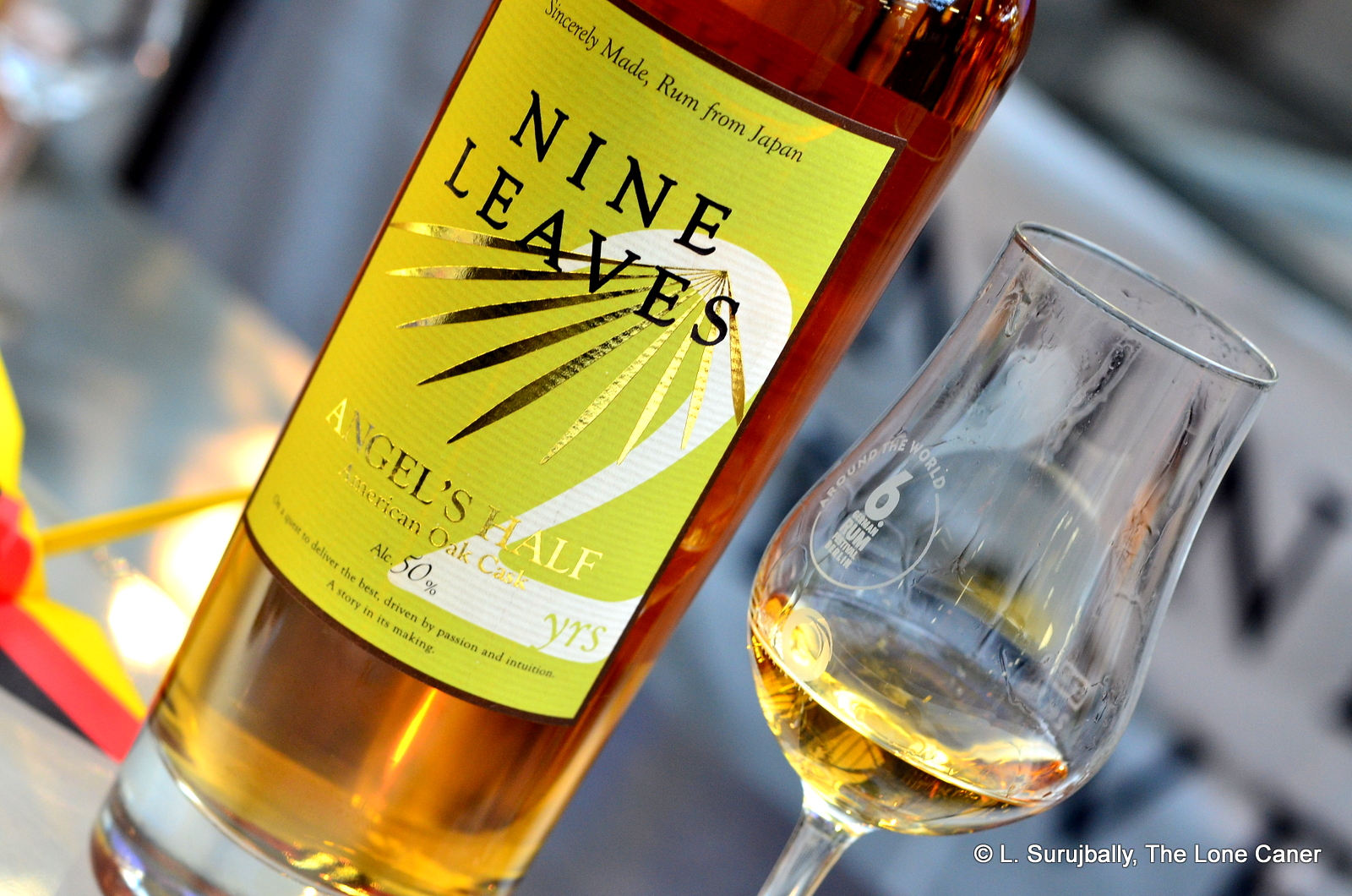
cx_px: 676
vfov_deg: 18.1
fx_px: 2811
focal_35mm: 75
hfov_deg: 27.0
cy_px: 448
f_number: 5
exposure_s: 1/100
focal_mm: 50
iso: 800
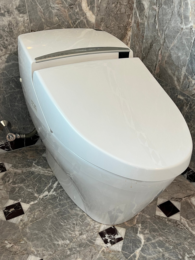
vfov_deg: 67.3
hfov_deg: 53.1
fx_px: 195
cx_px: 98
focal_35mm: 26
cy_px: 130
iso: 100
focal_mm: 5.1
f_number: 1.6
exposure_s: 1/60
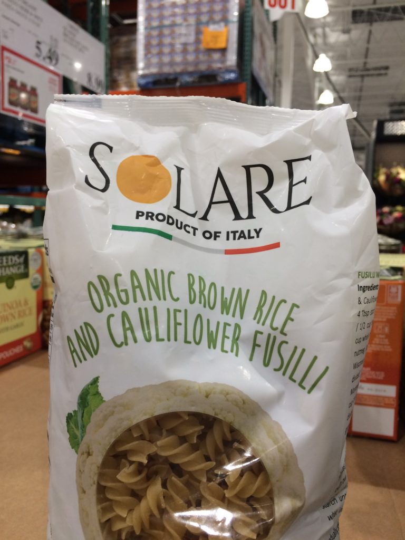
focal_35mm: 29
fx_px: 452
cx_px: 202
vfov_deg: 61.7
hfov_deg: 48.2
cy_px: 270
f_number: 2.2
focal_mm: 4.15
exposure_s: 1/30
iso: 50
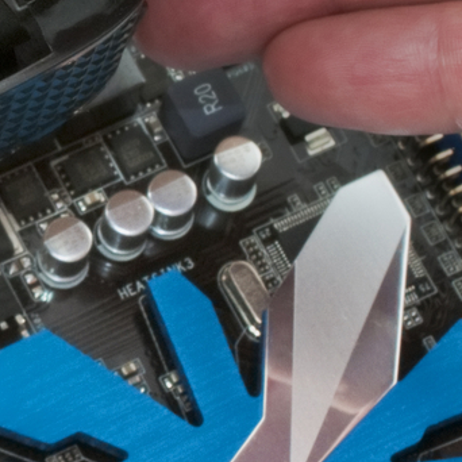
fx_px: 4500
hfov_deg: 5.8
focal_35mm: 298
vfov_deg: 5.9
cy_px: 145
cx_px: -307
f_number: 11
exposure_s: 1/60
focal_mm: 40
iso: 200
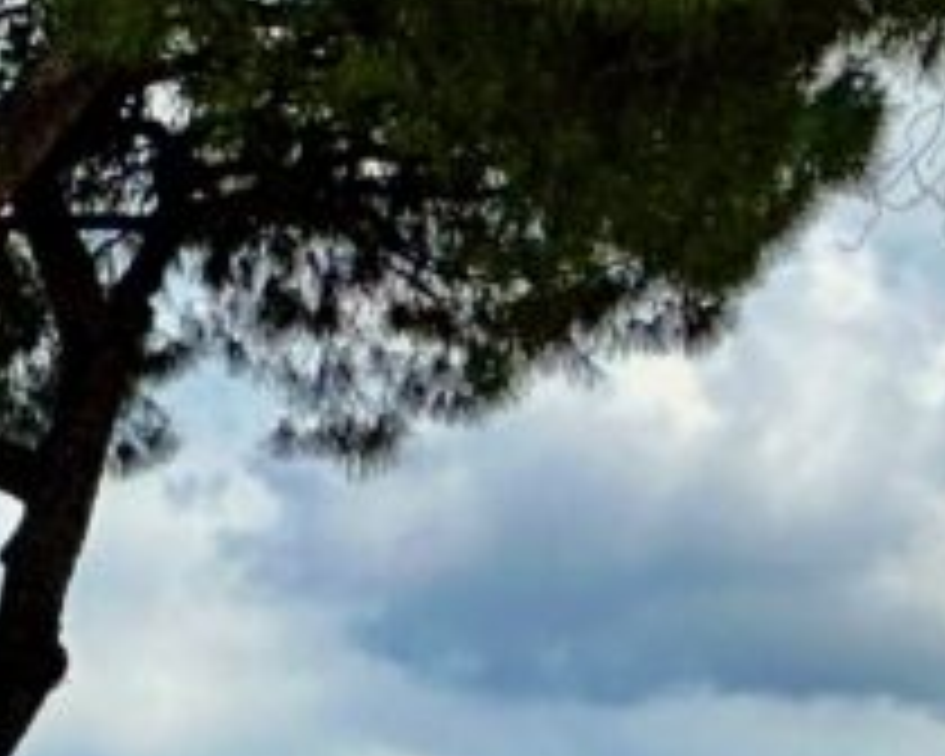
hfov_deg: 3.5
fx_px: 15411
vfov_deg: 2.8
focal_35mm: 551
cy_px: 1476
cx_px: 216
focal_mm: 9
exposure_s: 1/867
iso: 32
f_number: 2.8
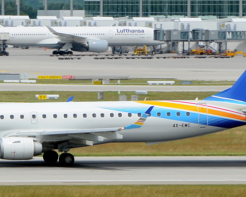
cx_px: 69
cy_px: 114
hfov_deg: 3.7
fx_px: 3814
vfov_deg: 3.0
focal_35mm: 524
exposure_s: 1/800
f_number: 8
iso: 200
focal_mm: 170
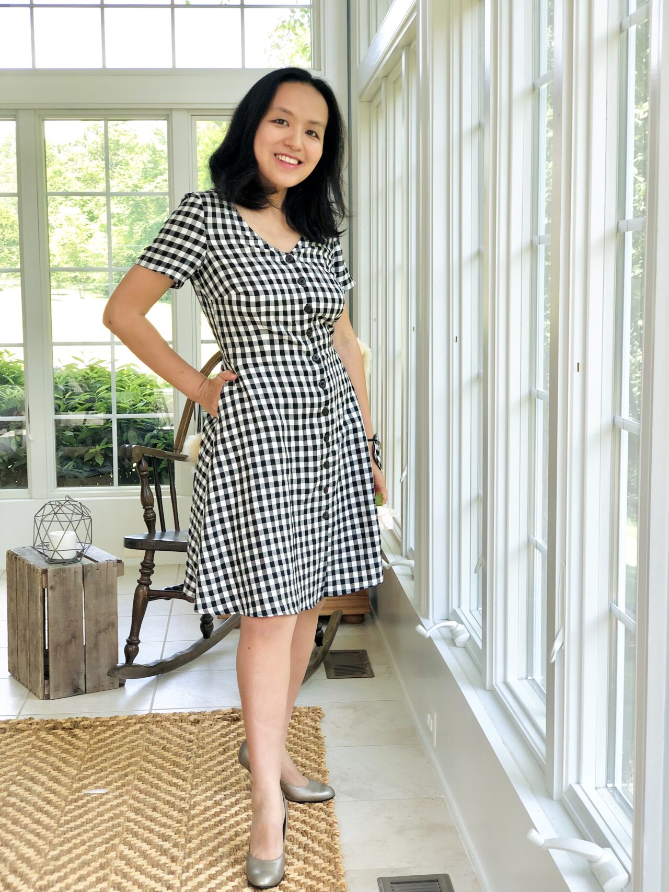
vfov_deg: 36.8
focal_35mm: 52
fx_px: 1340
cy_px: 446
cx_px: 334
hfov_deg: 28.0
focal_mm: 6
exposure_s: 1/60
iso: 16
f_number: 2.4
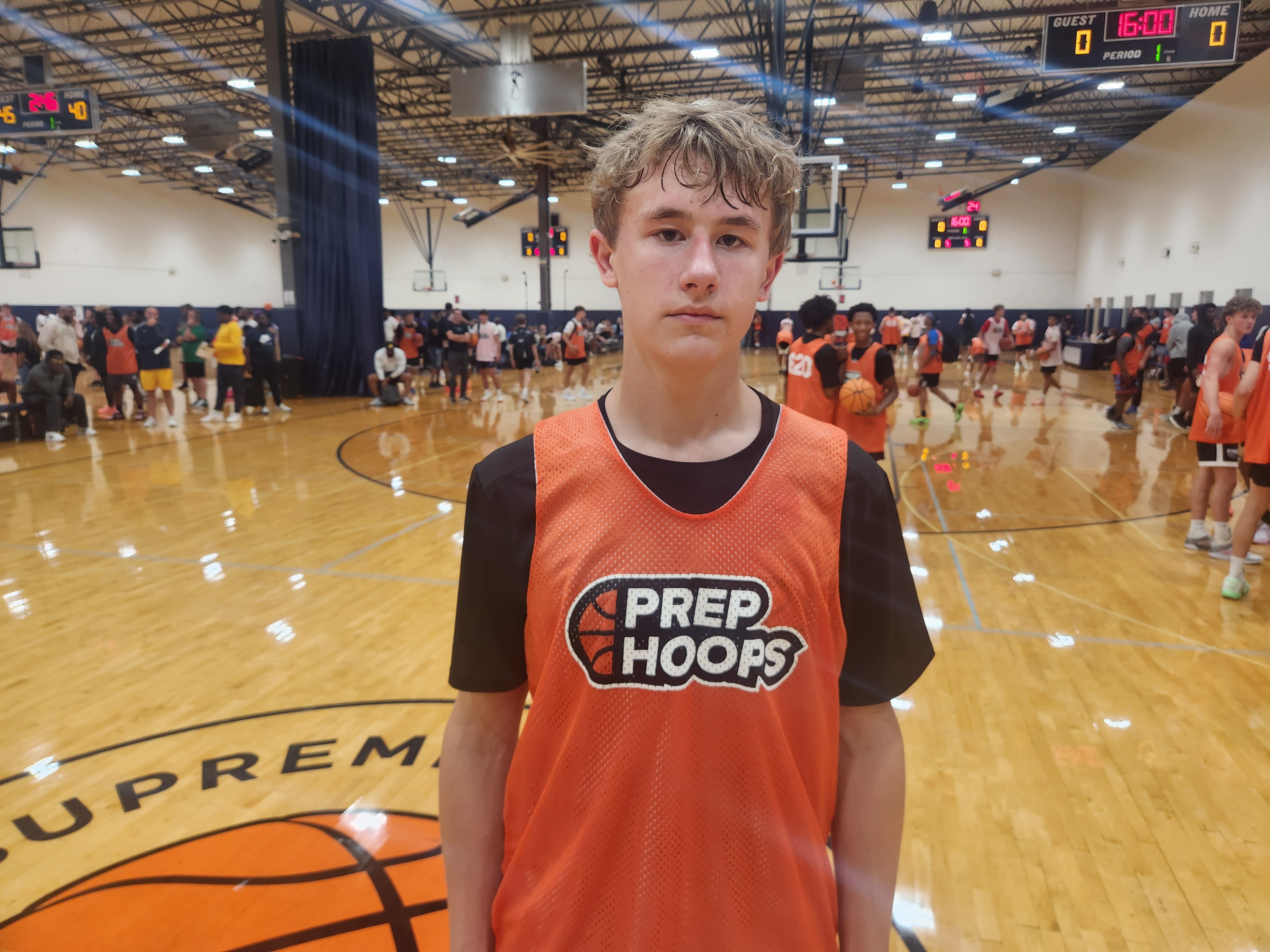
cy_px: 476
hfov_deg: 73.9
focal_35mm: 23
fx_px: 844
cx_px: 635
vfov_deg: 58.9
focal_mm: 5.4
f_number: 1.8
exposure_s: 1/180
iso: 100
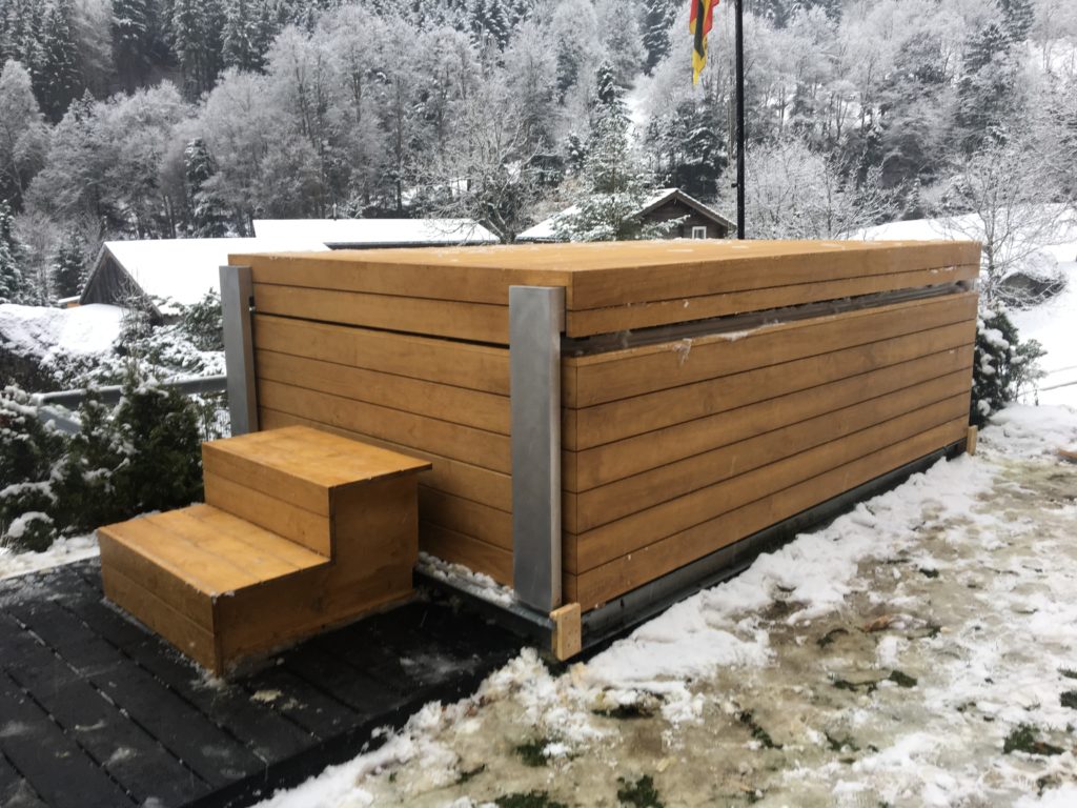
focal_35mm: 29
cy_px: 404
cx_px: 538
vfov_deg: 48.2
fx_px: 902
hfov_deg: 61.7
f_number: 2.2
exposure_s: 1/50
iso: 32
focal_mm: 4.15
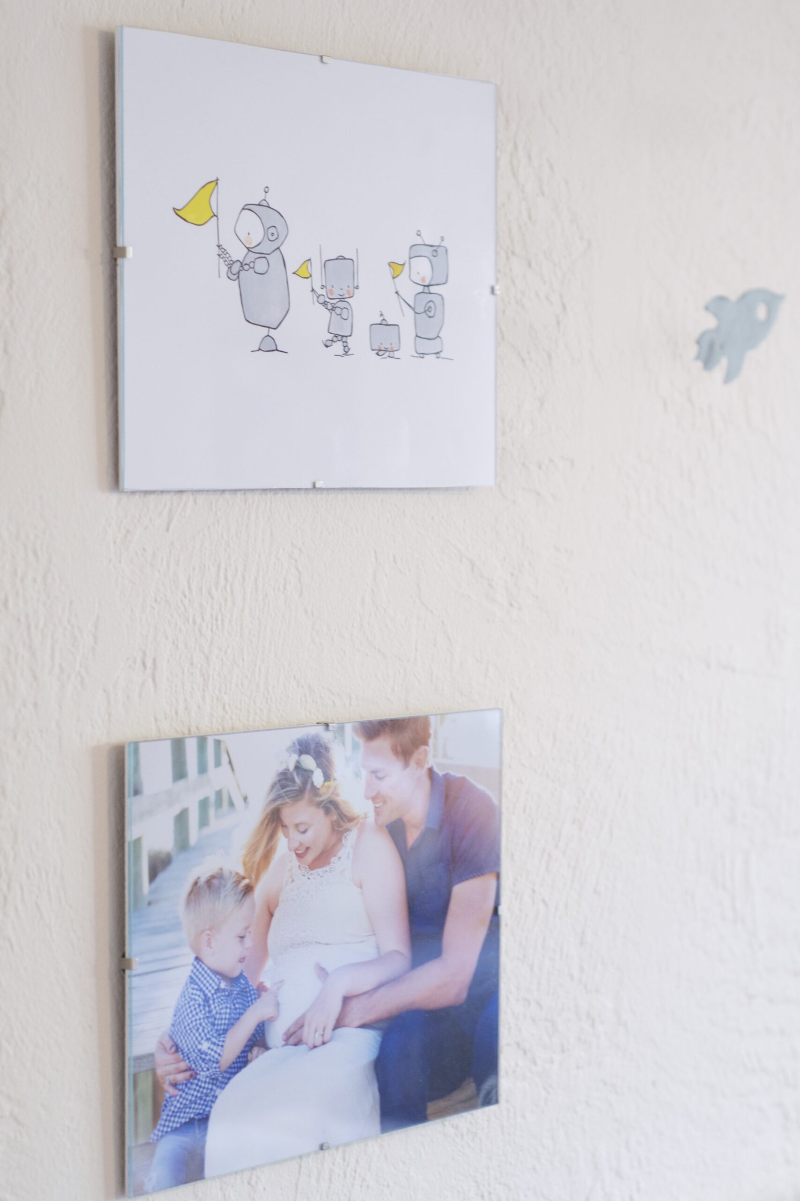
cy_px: 600
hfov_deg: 18.2
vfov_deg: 27.0
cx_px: 400
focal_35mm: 75
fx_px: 2499
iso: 800
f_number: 3.5
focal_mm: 50
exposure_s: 1/60
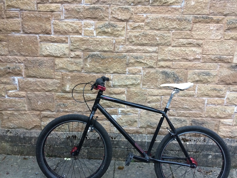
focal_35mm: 29
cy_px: 89
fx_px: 199
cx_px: 118
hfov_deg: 61.7
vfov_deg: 48.2
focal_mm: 4.15
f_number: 2.2
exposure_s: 1/33
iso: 160
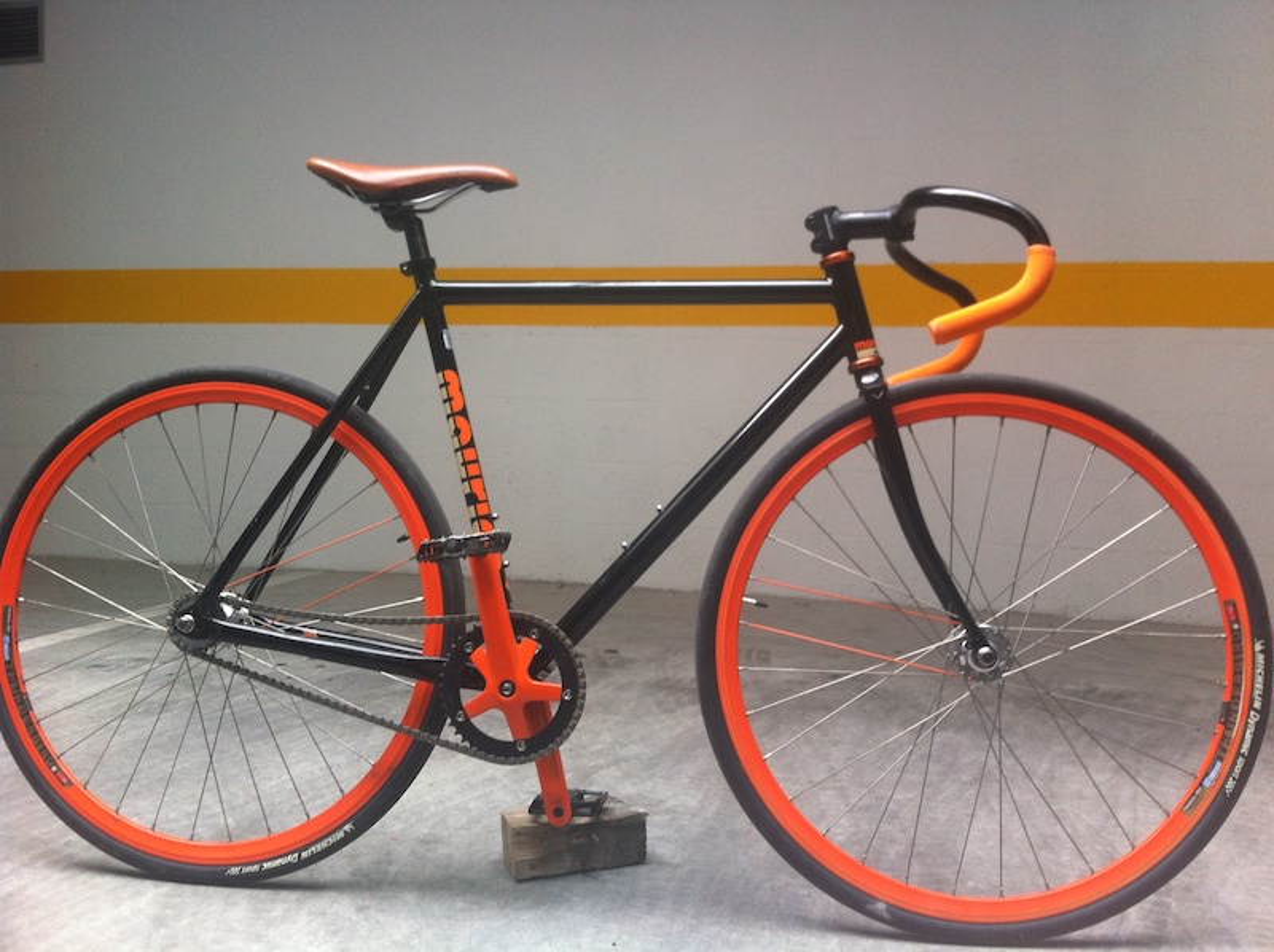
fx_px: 1287
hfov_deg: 52.7
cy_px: 476
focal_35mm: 35
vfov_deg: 40.6
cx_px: 637
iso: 80
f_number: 2.8
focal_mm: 3.85
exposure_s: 1/17
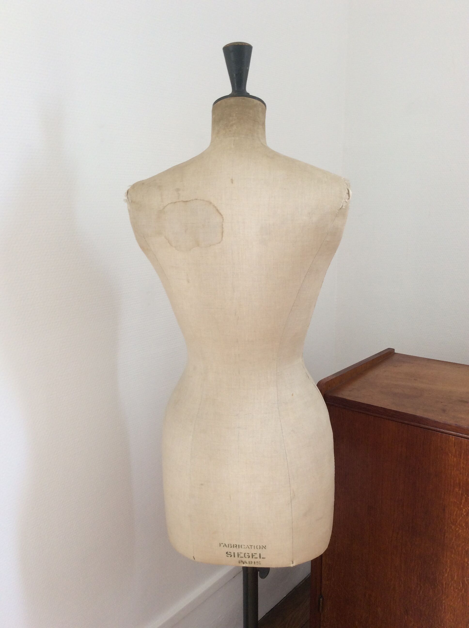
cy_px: 314
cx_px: 234
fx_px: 580
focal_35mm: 32
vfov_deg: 56.9
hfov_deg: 44.1
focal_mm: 3.3
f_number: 2.4
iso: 40
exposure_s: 1/25
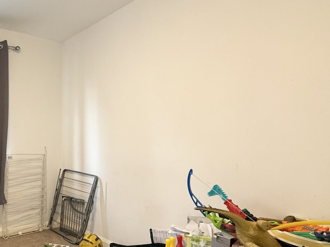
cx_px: 32
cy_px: 153
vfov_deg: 49.3
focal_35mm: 28
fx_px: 267
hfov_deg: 55.0
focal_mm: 2.22
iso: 320
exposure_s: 1/100
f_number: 2.2
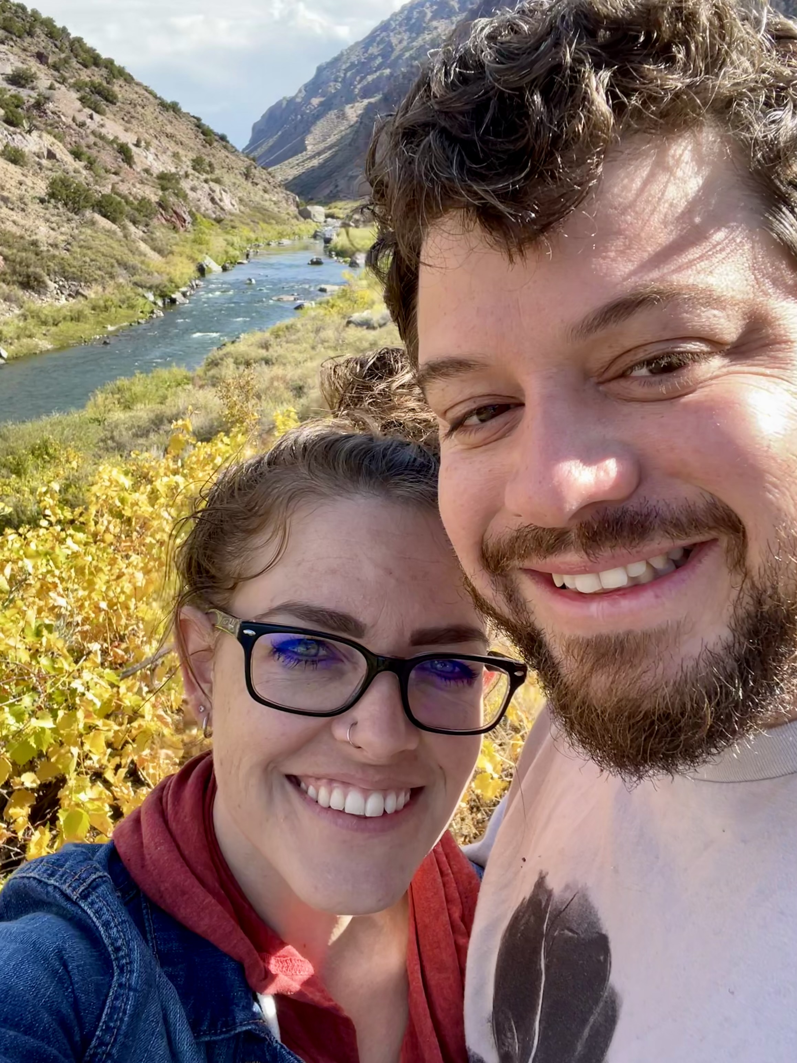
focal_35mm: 30
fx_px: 921
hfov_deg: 46.8
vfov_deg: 60.0
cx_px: 398
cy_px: 532
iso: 25
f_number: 2.2
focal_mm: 2.71
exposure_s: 1/203
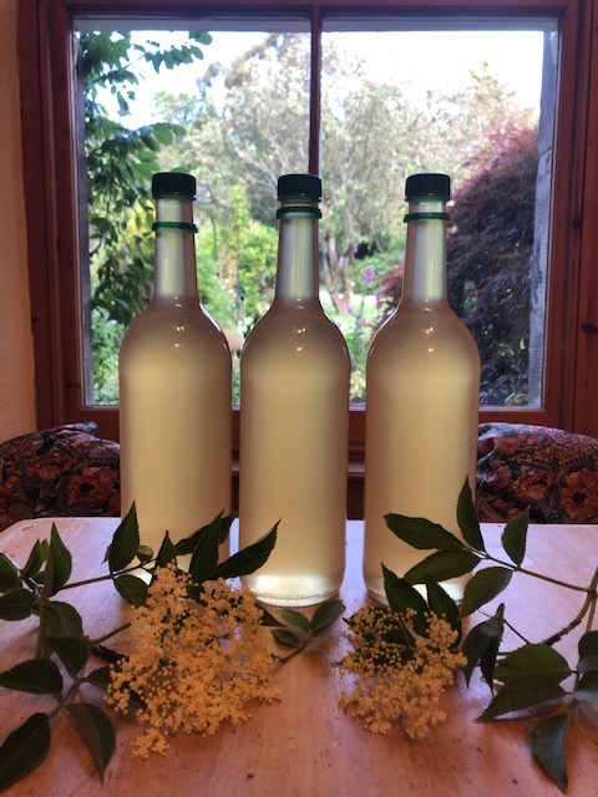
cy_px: 398
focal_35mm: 28
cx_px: 299
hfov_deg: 49.7
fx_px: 645
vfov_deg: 63.4
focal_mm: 3.99
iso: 32
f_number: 1.8
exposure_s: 1/100
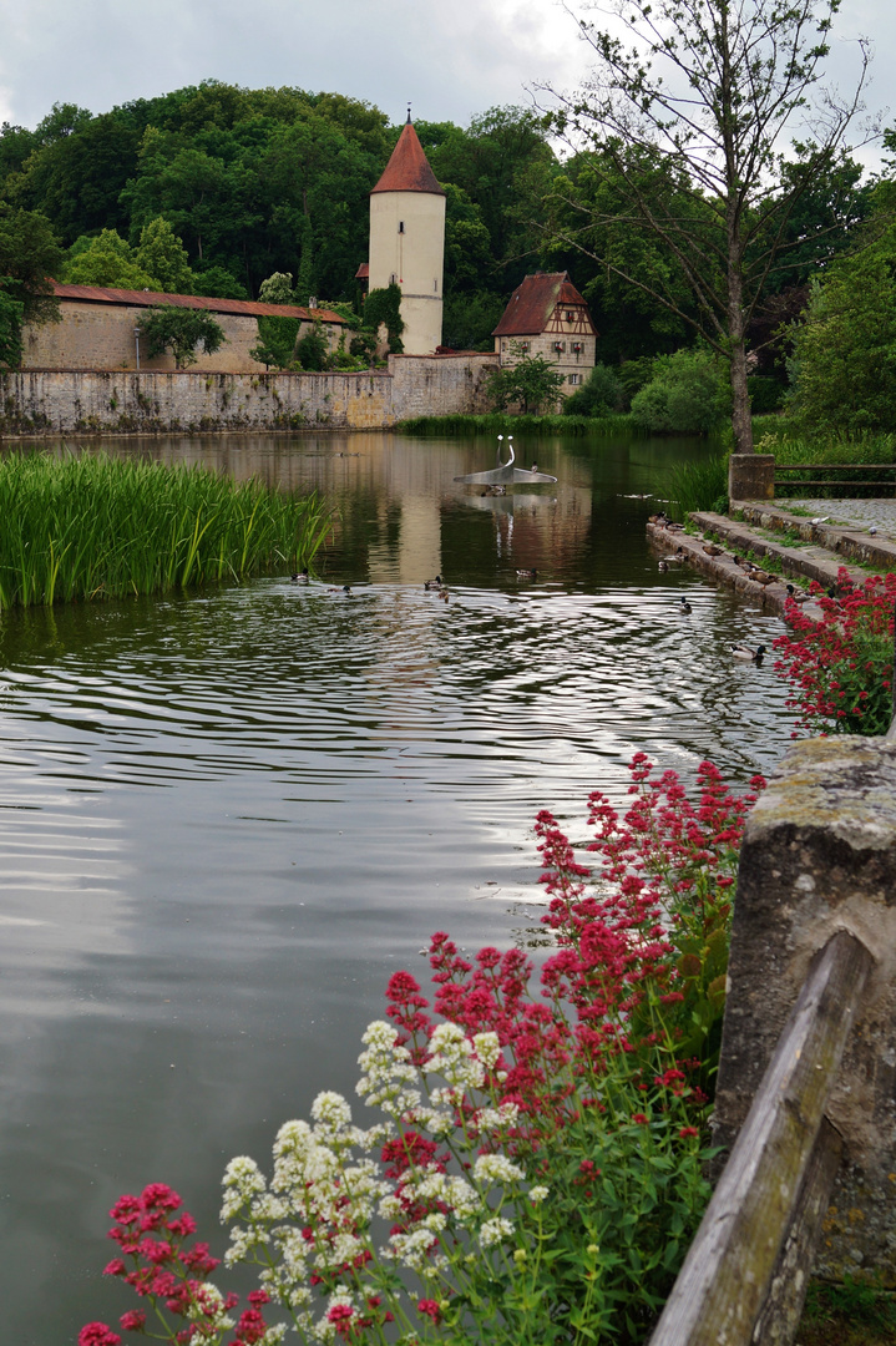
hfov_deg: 34.2
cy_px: 673
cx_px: 448
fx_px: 1457
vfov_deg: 49.6
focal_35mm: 39
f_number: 6.3
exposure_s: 1/100
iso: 100
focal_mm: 26
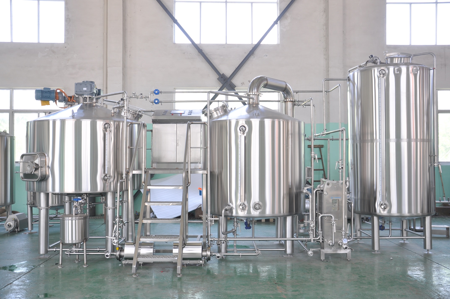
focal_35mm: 36
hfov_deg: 53.2
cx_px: 225
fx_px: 449
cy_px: 150
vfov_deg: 36.8
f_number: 3.8
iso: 200
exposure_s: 1/30
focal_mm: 24
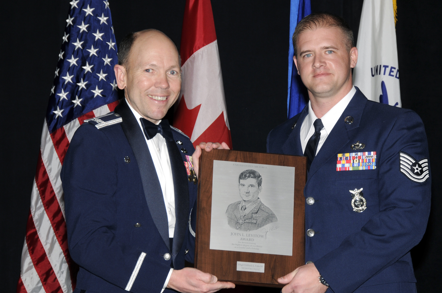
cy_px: 152
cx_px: 252
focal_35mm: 167
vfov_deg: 8.2
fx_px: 2042
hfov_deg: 12.4
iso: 200
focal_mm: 95
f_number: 11
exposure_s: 1/60
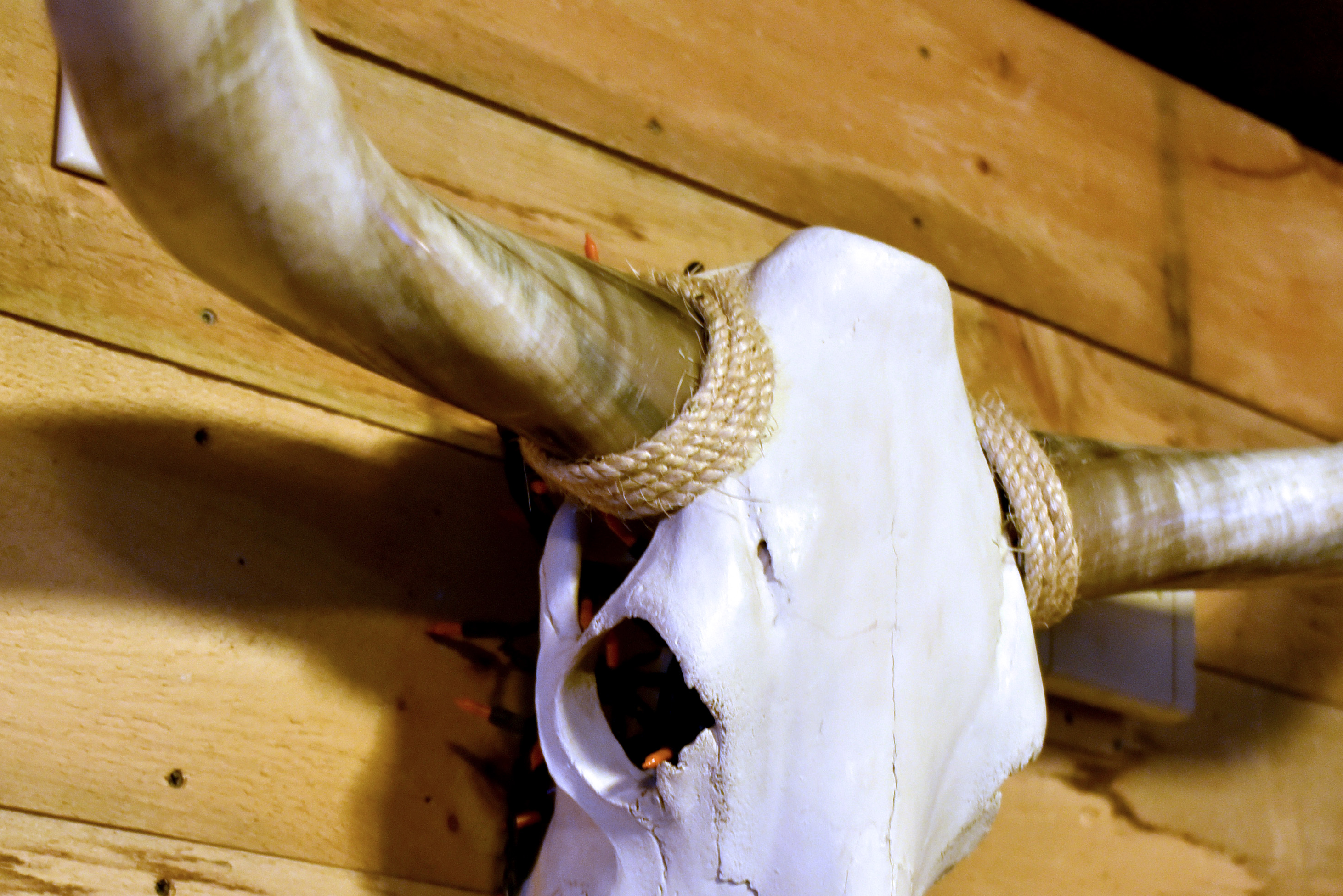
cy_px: 770
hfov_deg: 28.1
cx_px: 686
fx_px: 2687
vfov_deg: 18.7
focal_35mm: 72
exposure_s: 1/20
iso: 1600
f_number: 2.8
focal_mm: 35
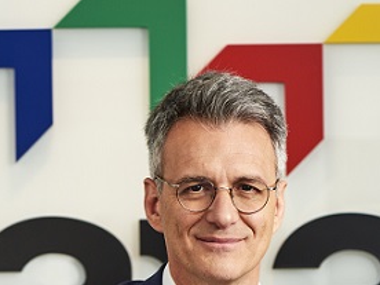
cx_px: 215
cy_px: 369
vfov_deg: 4.5
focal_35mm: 329
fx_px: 3612
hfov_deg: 6.0
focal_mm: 105
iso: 250
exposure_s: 1/80
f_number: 7.1
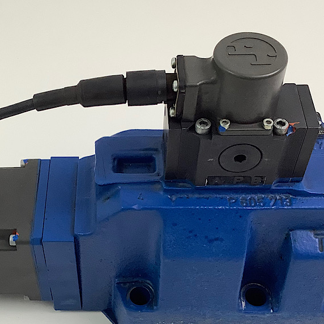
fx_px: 604
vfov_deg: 30.0
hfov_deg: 29.8
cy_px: 195
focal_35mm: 57
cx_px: 106
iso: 64
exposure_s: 1/100
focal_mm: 3.3
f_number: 2.4
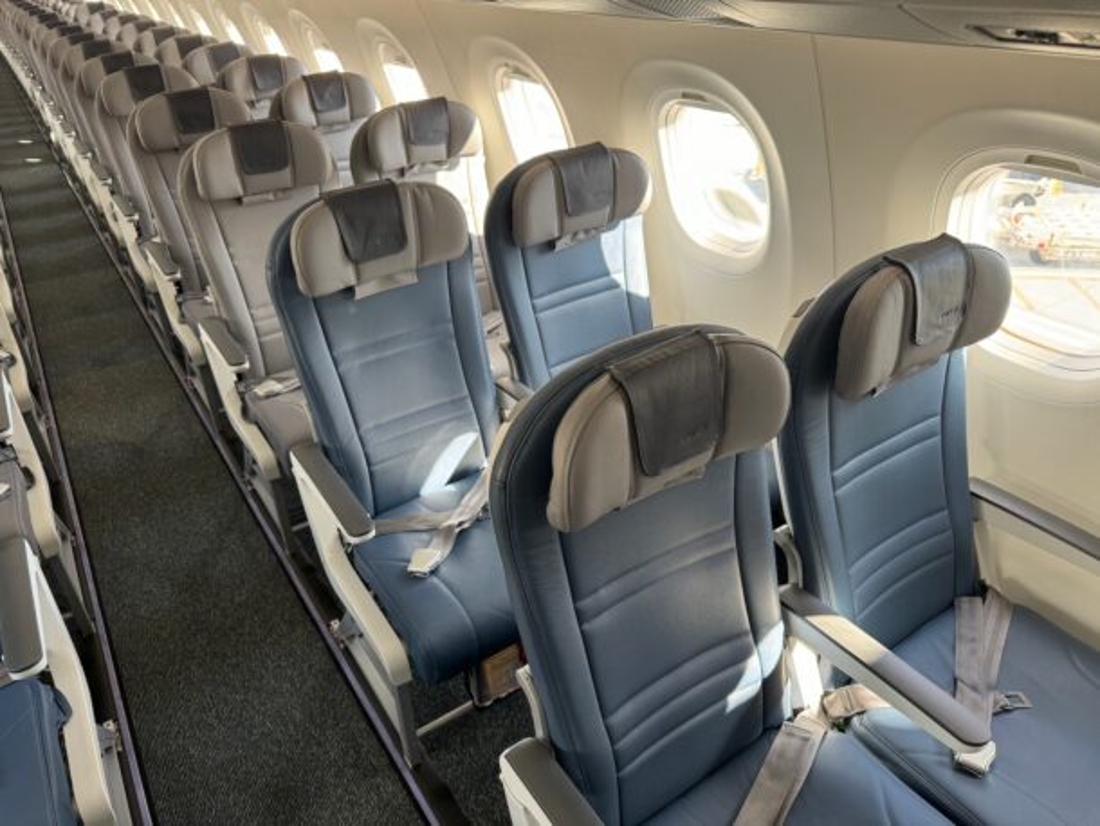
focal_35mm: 24
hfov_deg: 71.6
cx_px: 550
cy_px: 413
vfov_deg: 56.8
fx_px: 763
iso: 200
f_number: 1.78
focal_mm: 6.86
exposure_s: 1/114
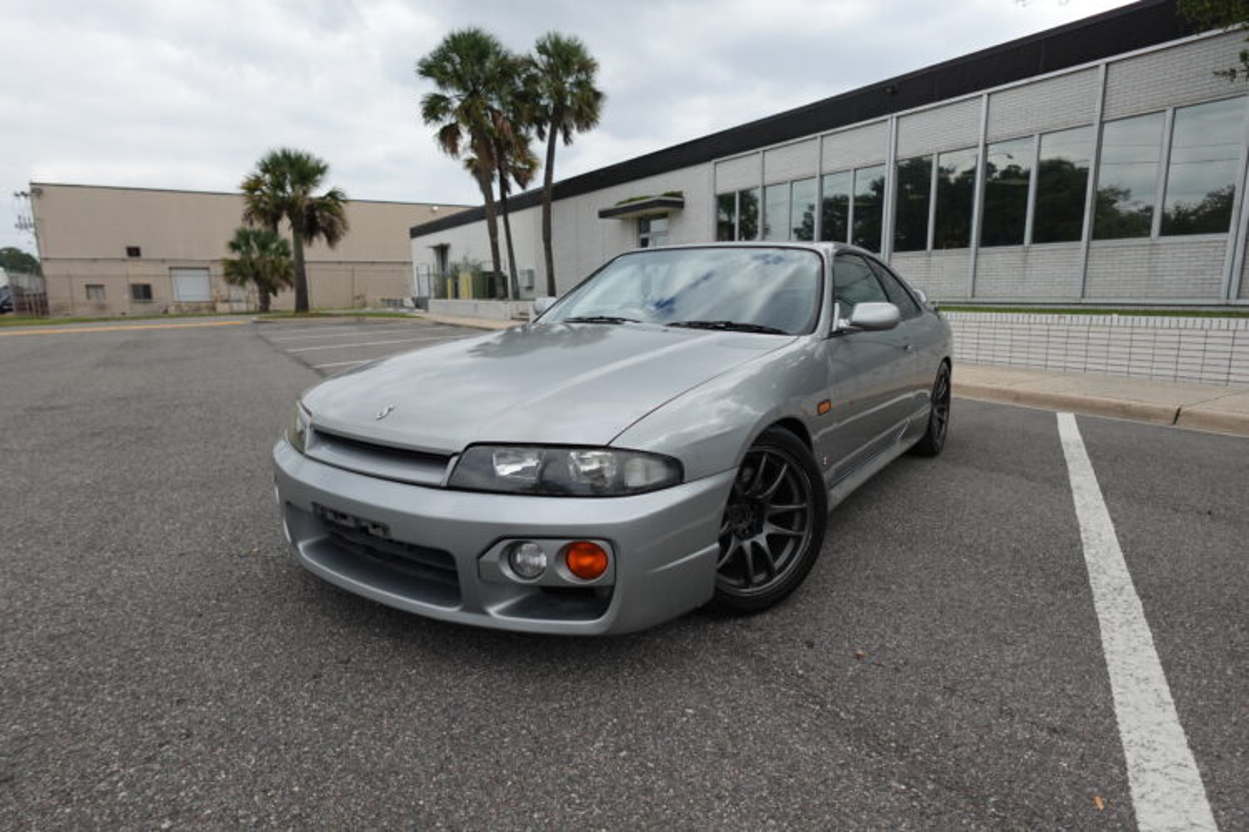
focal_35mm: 20
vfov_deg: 61.9
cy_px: 416
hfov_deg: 84.0
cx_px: 624
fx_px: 694
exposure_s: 1/2500
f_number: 2
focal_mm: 7.6
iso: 125
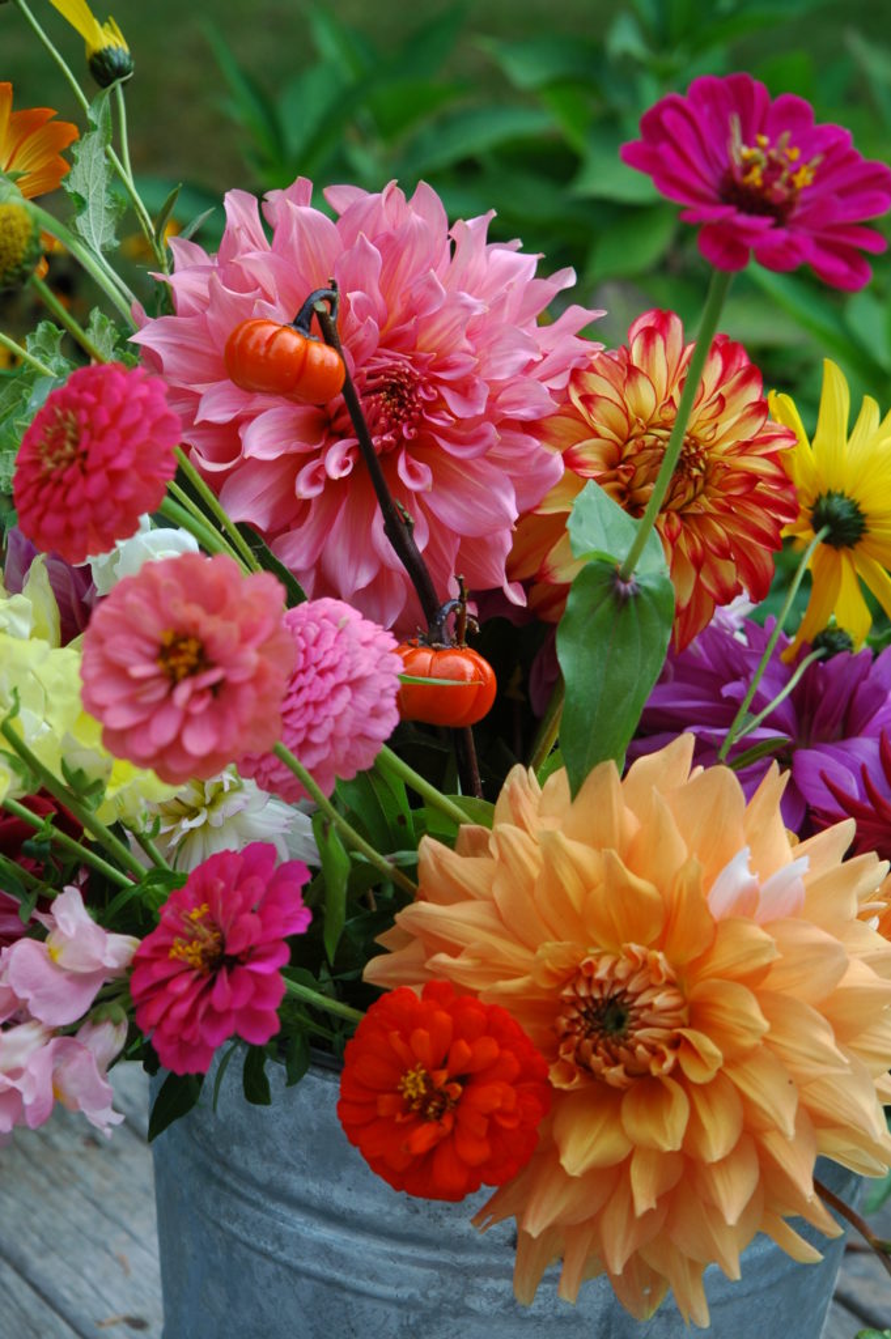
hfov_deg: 12.2
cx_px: 446
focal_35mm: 112
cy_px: 670
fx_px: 4183
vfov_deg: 18.2
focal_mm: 75
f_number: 7.1
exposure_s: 1/125
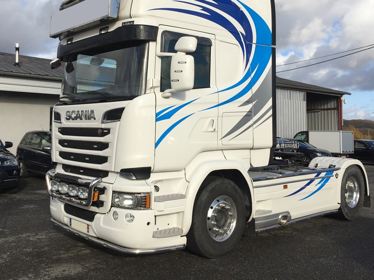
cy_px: 107
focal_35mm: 36
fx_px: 389
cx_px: 173
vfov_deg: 39.4
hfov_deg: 51.3
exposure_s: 1/1980
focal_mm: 4.15
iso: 32
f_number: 2.2
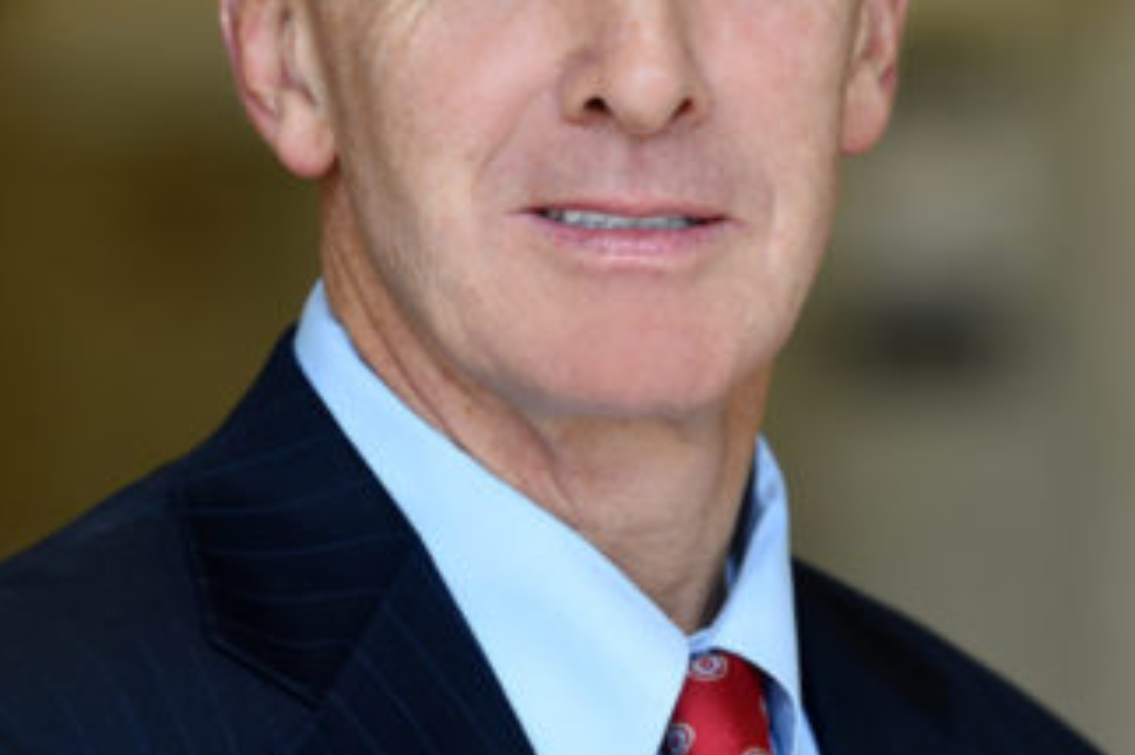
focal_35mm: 416
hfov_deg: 5.0
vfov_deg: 3.3
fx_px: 13108
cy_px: 216
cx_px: 499
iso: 1000
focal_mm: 175
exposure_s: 1/160
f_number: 5
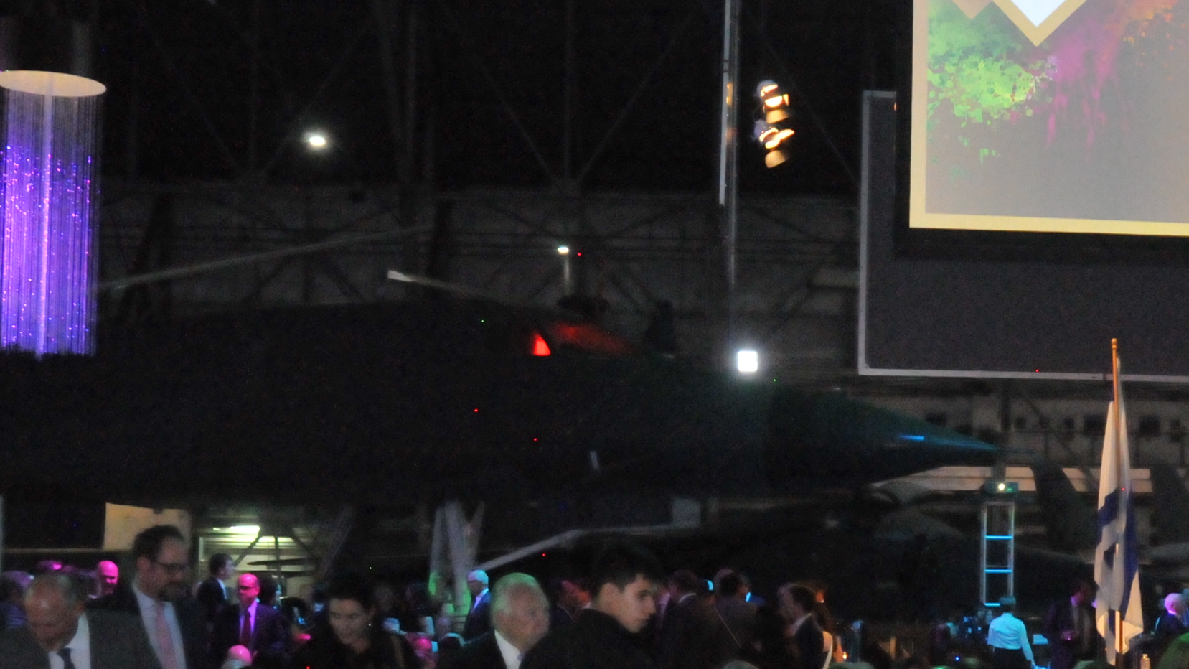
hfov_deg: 30.4
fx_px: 2112
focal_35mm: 67
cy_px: 465
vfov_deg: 17.9
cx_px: 1002
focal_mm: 22
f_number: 8
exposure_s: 1/60
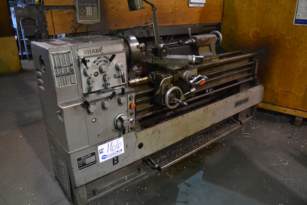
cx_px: 154
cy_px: 102
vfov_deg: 47.9
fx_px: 230
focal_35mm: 27
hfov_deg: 67.4
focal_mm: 18
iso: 3200
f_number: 3.5
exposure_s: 1/250
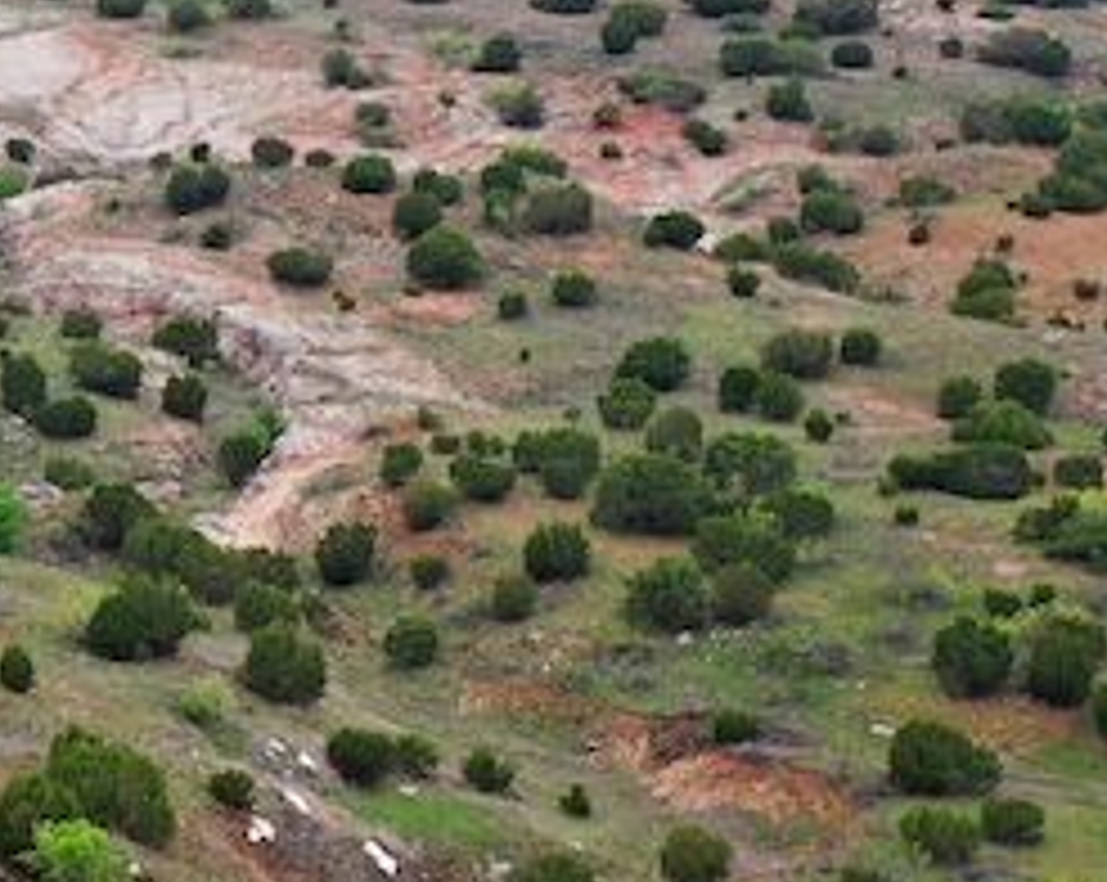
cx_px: -882
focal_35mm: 107
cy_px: 398
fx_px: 3500
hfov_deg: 15.5
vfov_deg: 14.4
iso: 100
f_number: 3.5
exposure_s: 1/80
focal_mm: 10.26
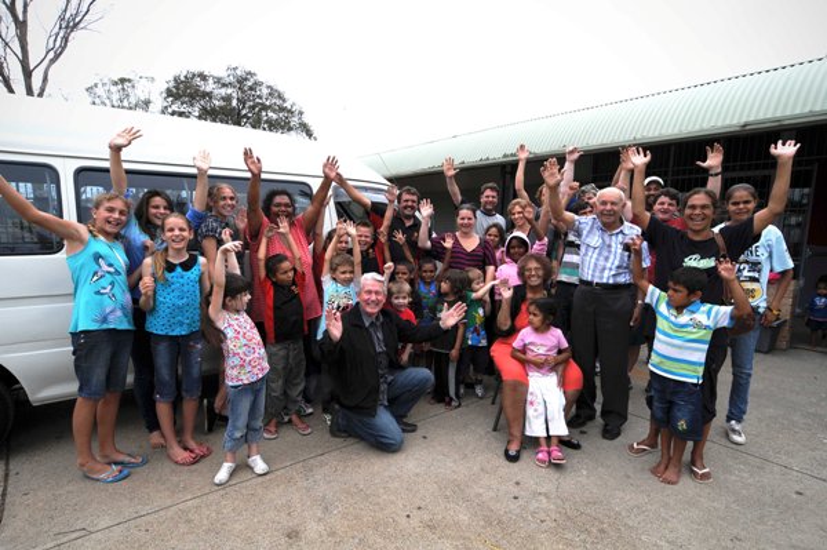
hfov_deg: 90.0
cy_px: 275
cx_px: 414
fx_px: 413
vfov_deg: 67.3
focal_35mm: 18
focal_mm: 12
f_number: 10
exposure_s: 1/400
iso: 200
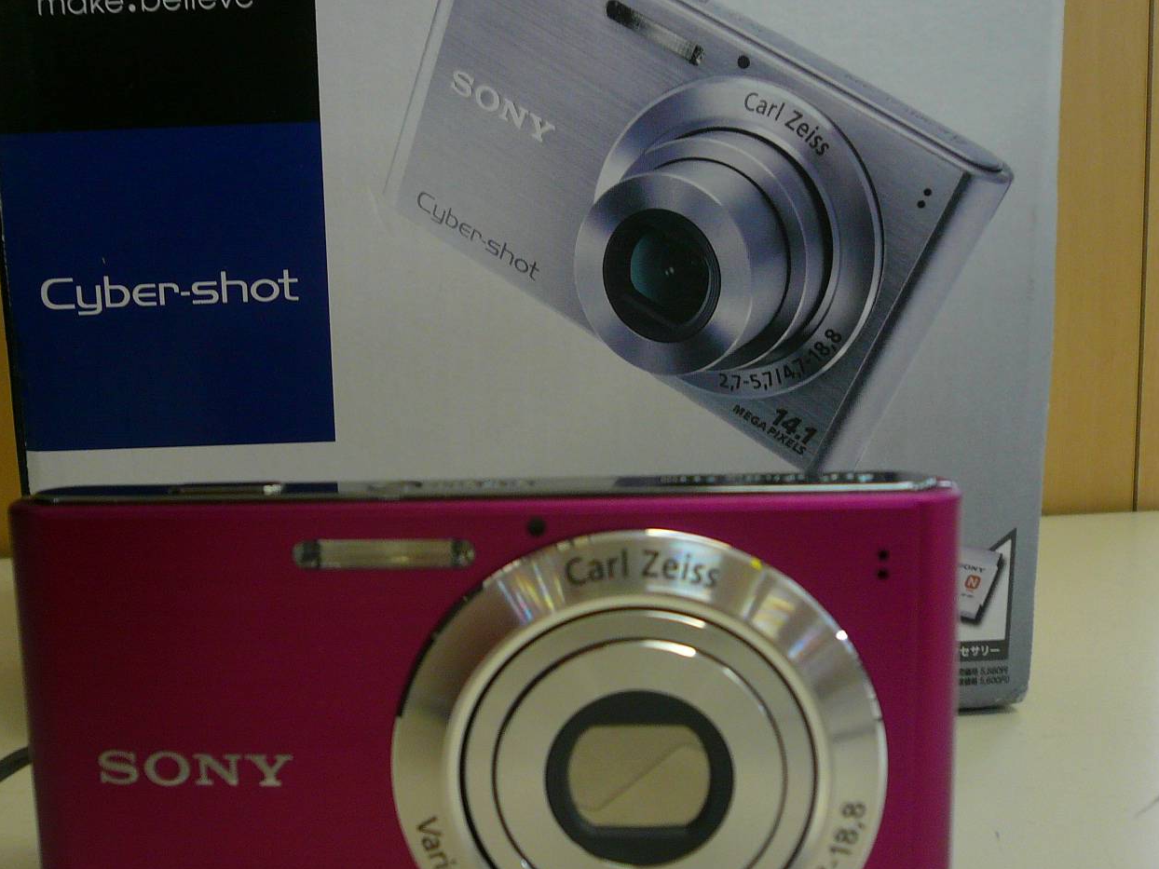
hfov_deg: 51.1
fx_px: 1205
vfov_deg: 39.6
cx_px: 475
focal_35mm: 36
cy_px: 454
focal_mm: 4.6
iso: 100
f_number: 2.8
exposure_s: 1/30
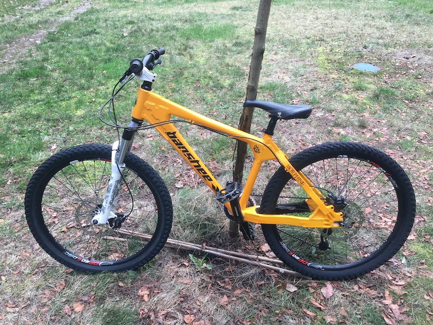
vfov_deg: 48.2
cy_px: 162
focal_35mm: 29
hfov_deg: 61.7
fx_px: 363
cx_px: 216
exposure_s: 1/60
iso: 32
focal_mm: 4.15
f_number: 2.2
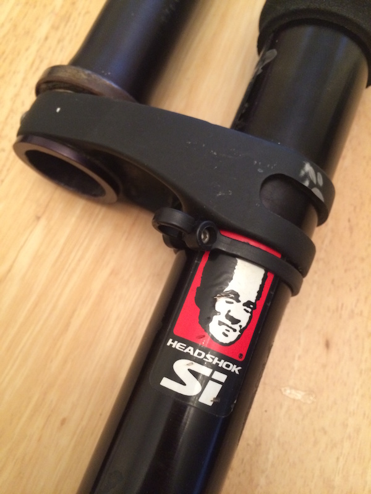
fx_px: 414
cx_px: 186
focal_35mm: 29
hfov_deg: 48.2
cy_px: 247
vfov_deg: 61.7
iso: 320
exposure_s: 1/15
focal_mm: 4.15
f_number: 2.2
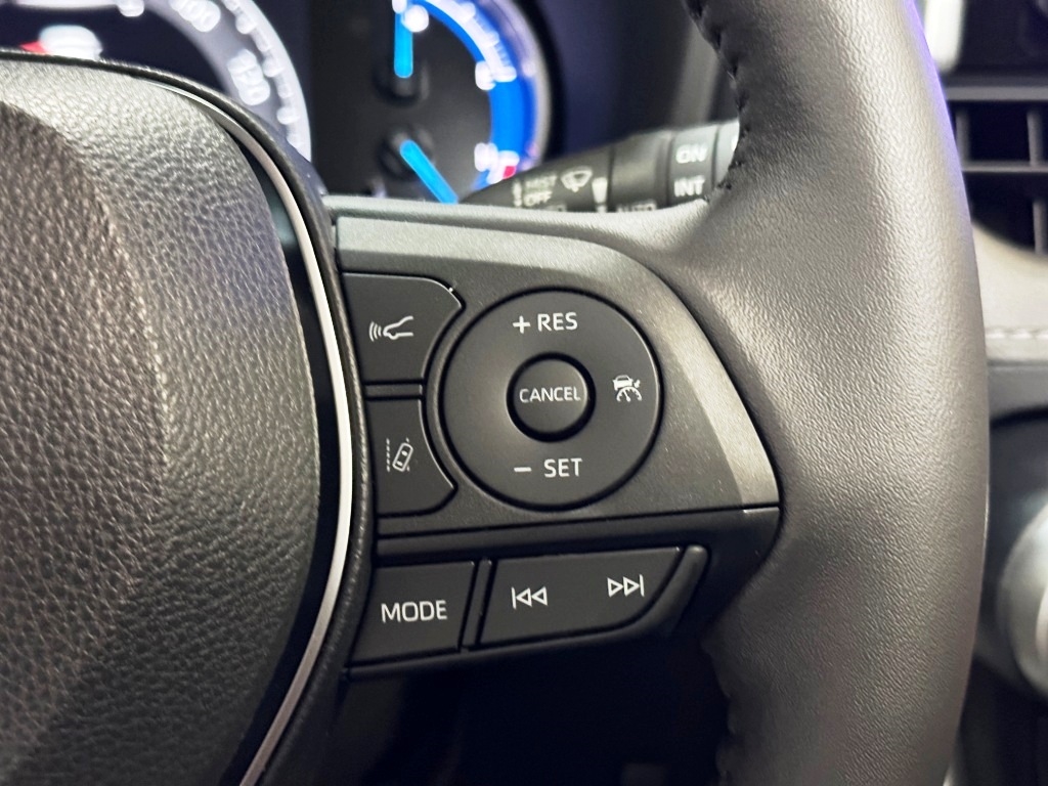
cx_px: 524
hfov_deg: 39.7
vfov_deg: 30.3
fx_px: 1453
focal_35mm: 48
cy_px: 393
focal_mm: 6.86
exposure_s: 1/24
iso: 640
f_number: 1.78
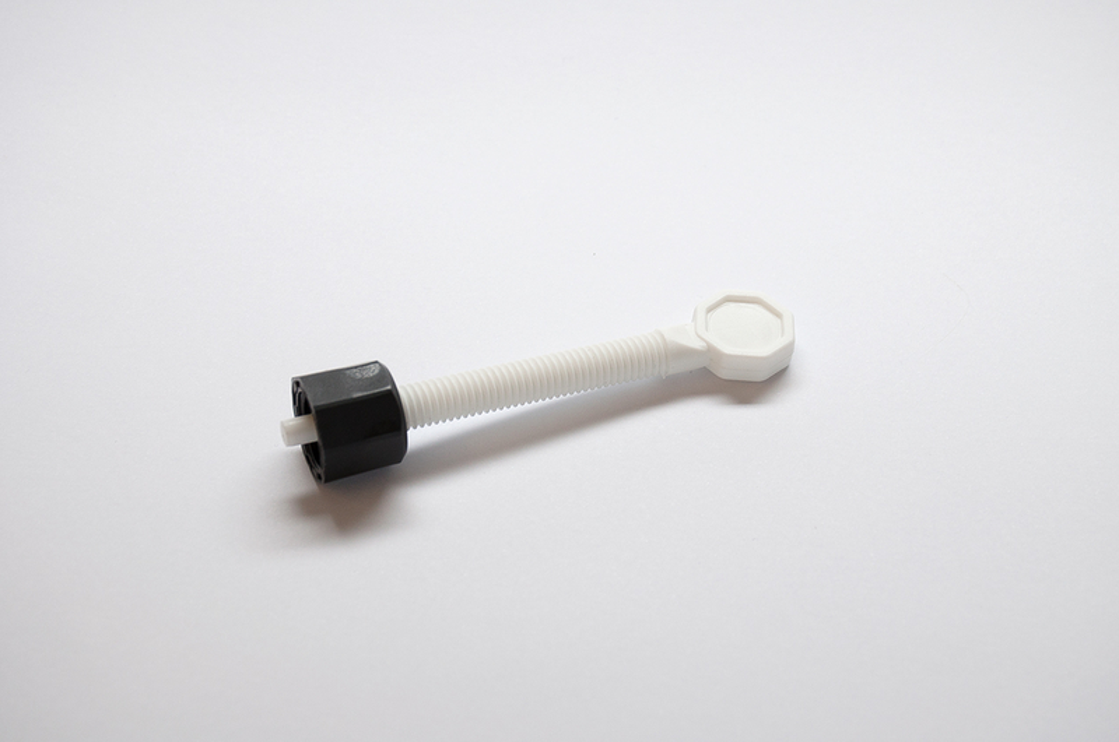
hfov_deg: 24.2
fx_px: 2607
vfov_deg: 16.2
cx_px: 560
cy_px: 371
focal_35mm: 84
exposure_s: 1/40
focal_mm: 56
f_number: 9
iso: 400
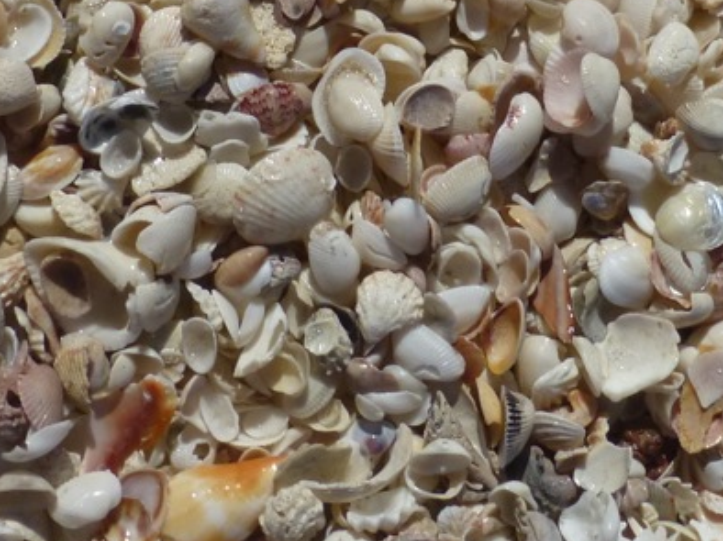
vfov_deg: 17.1
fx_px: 1628
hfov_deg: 25.0
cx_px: 376
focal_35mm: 78
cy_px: -260
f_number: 4.5
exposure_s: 1/2000
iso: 100
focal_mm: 4.3
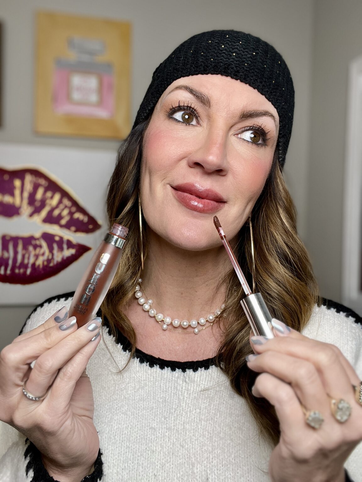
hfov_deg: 46.8
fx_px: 418
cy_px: 241
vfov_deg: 60.0
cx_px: 181
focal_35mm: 30
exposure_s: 1/60
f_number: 2.2
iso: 80
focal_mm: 2.71
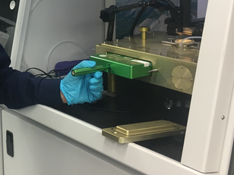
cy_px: 16
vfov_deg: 21.7
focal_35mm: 66
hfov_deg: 27.7
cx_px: 2
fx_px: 446
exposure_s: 1/33
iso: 64
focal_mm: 4.15
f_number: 2.2
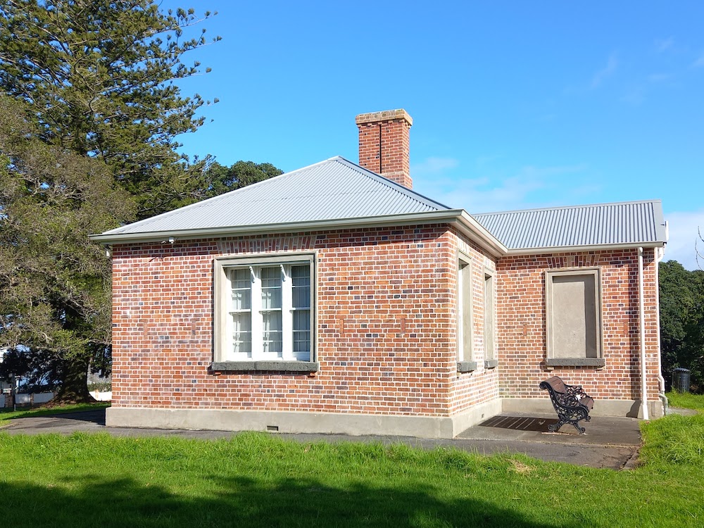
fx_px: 508
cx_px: 352
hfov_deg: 69.4
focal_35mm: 25
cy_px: 264
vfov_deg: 54.9
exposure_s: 1/503
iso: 25
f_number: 2
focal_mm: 4.6
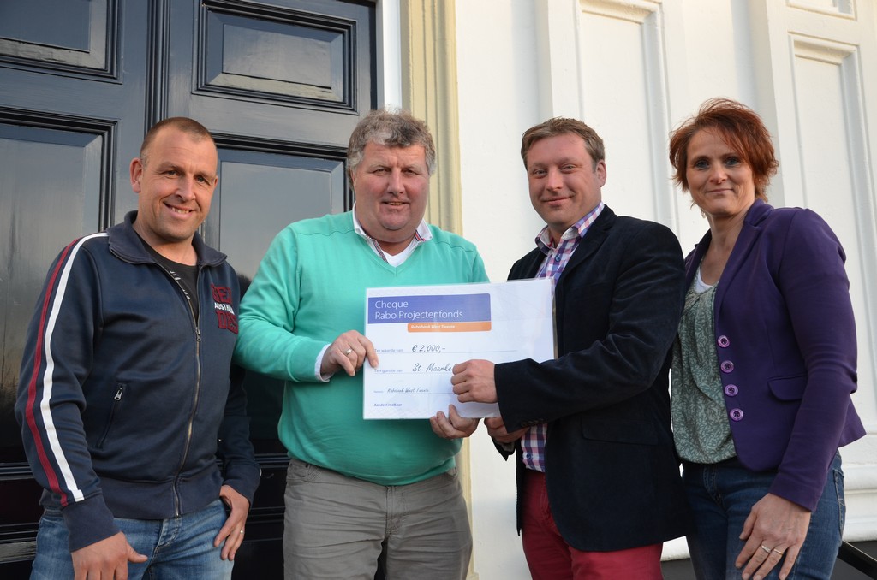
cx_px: 438
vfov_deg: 36.7
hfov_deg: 53.2
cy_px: 290
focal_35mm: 36
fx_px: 875
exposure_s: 1/125
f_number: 5.6
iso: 360
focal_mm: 24
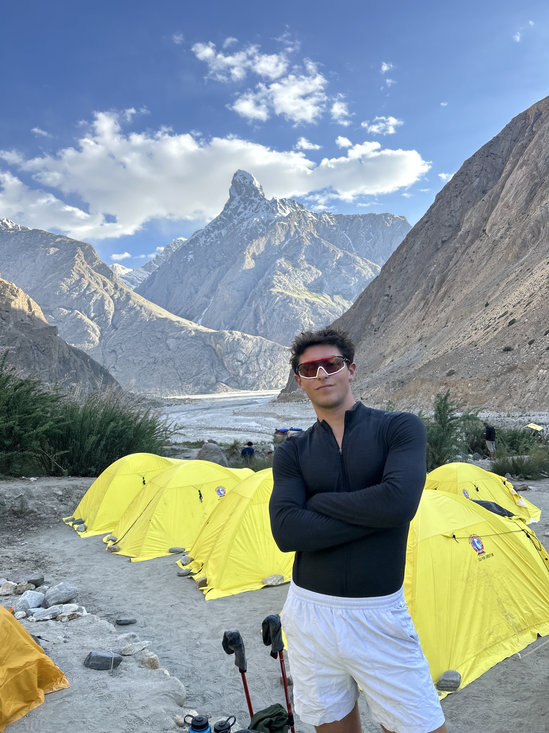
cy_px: 366
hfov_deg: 53.1
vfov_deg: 67.3
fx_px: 550
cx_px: 274
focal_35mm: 26
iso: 50
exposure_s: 1/1183
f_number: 1.5
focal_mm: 5.7
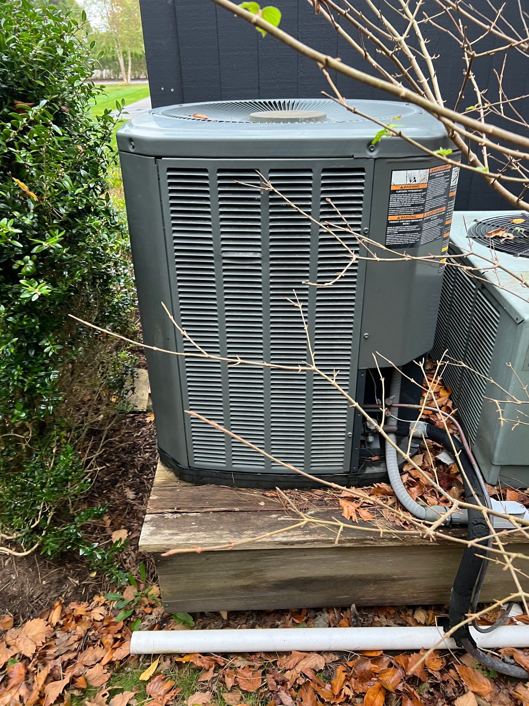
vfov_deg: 67.3
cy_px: 353
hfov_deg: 53.1
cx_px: 264
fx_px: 530
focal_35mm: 26
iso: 160
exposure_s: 1/60
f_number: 1.5
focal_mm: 5.7
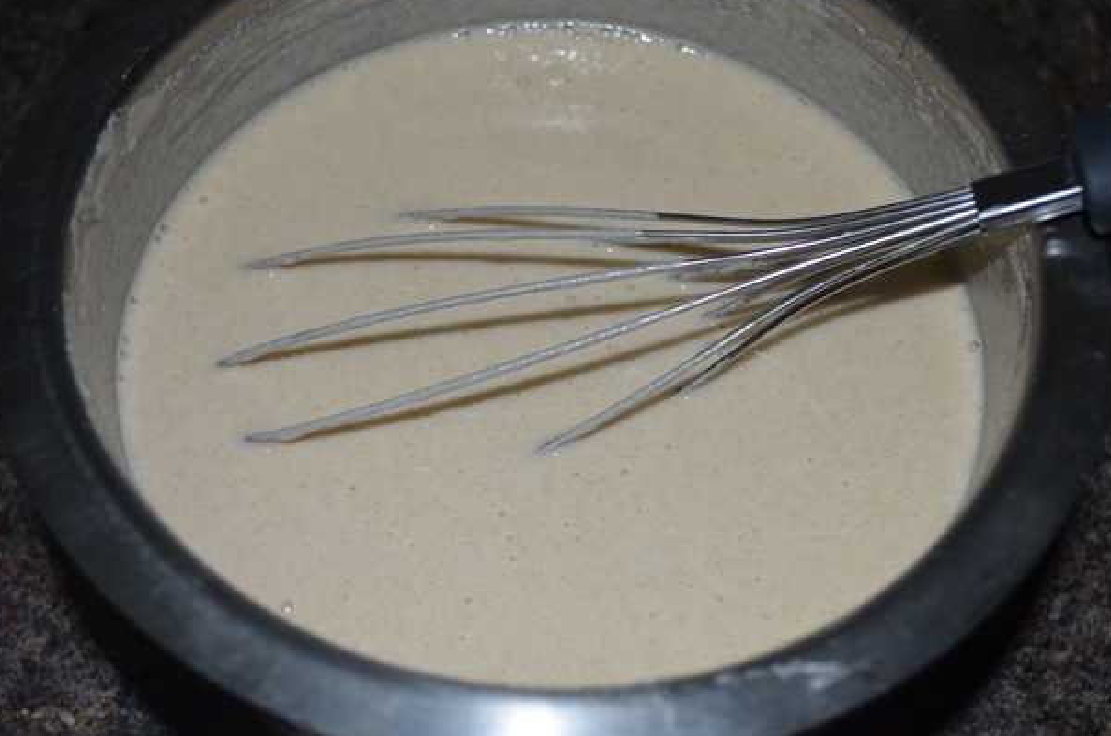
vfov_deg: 24.9
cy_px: 348
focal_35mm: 54
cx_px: 576
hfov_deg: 36.9
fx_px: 1663
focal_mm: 34
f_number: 5
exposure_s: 1/60
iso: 640
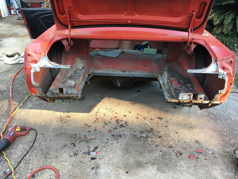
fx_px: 199
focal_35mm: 29
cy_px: 90
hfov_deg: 61.7
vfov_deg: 48.2
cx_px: 119
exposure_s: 1/40
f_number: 2.2
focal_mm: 4.15
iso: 25
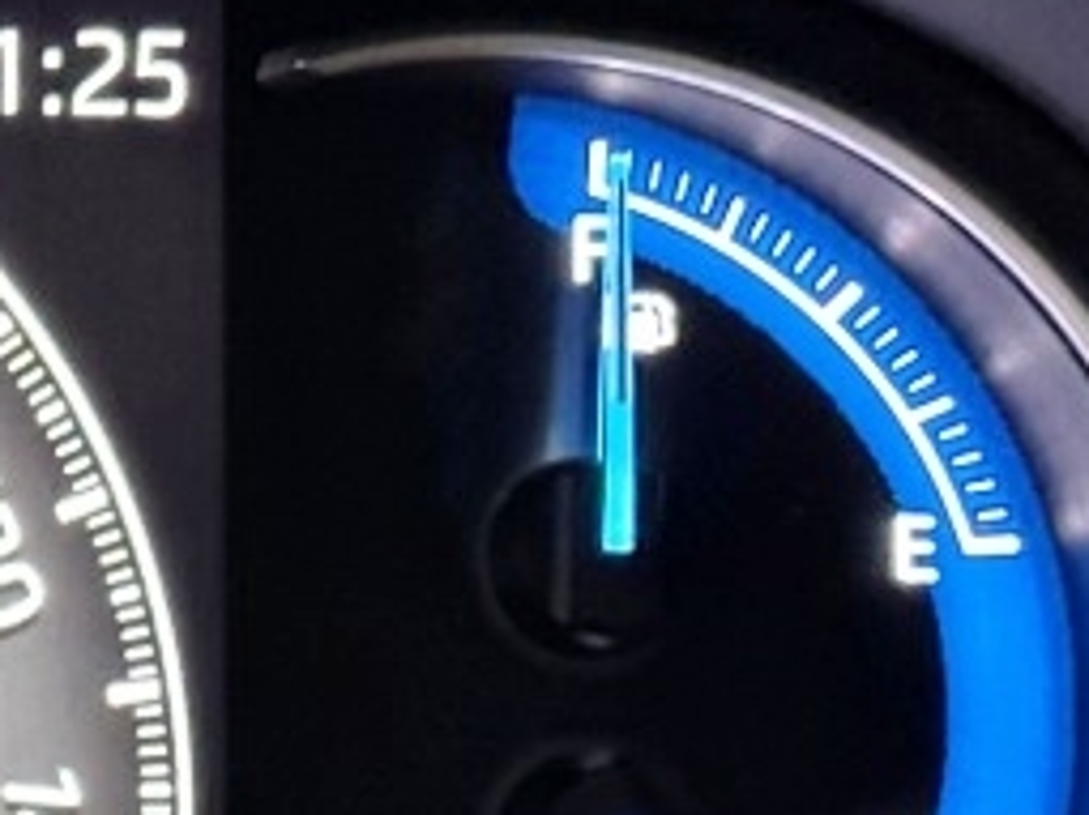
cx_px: -632
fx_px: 6069
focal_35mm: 193
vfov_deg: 7.7
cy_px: 627
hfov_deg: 9.9
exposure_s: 1/28
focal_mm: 6.86
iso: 500
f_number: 1.78
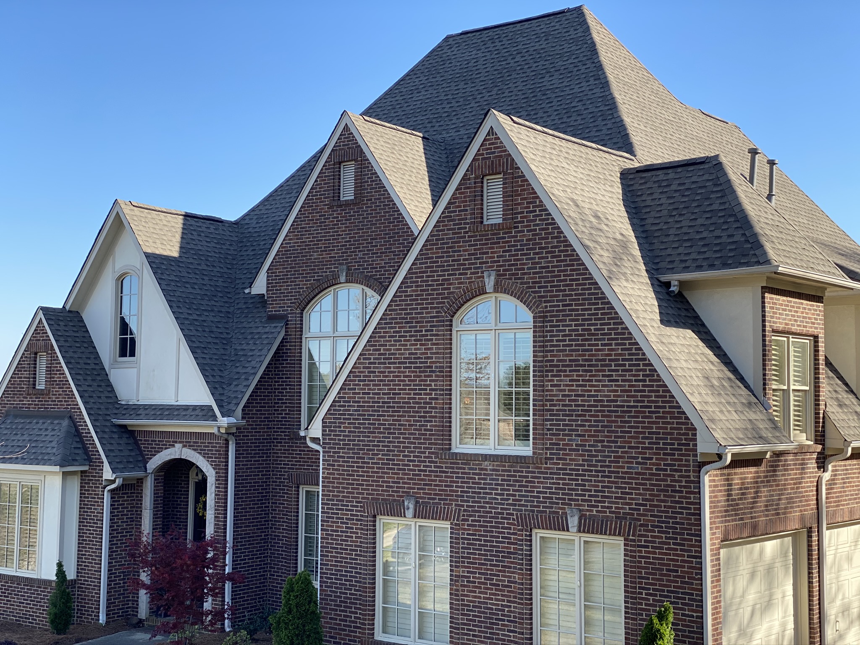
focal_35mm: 52
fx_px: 1292
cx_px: 430
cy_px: 322
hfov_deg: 36.8
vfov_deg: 28.0
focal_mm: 6
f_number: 2
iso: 20
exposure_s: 1/461
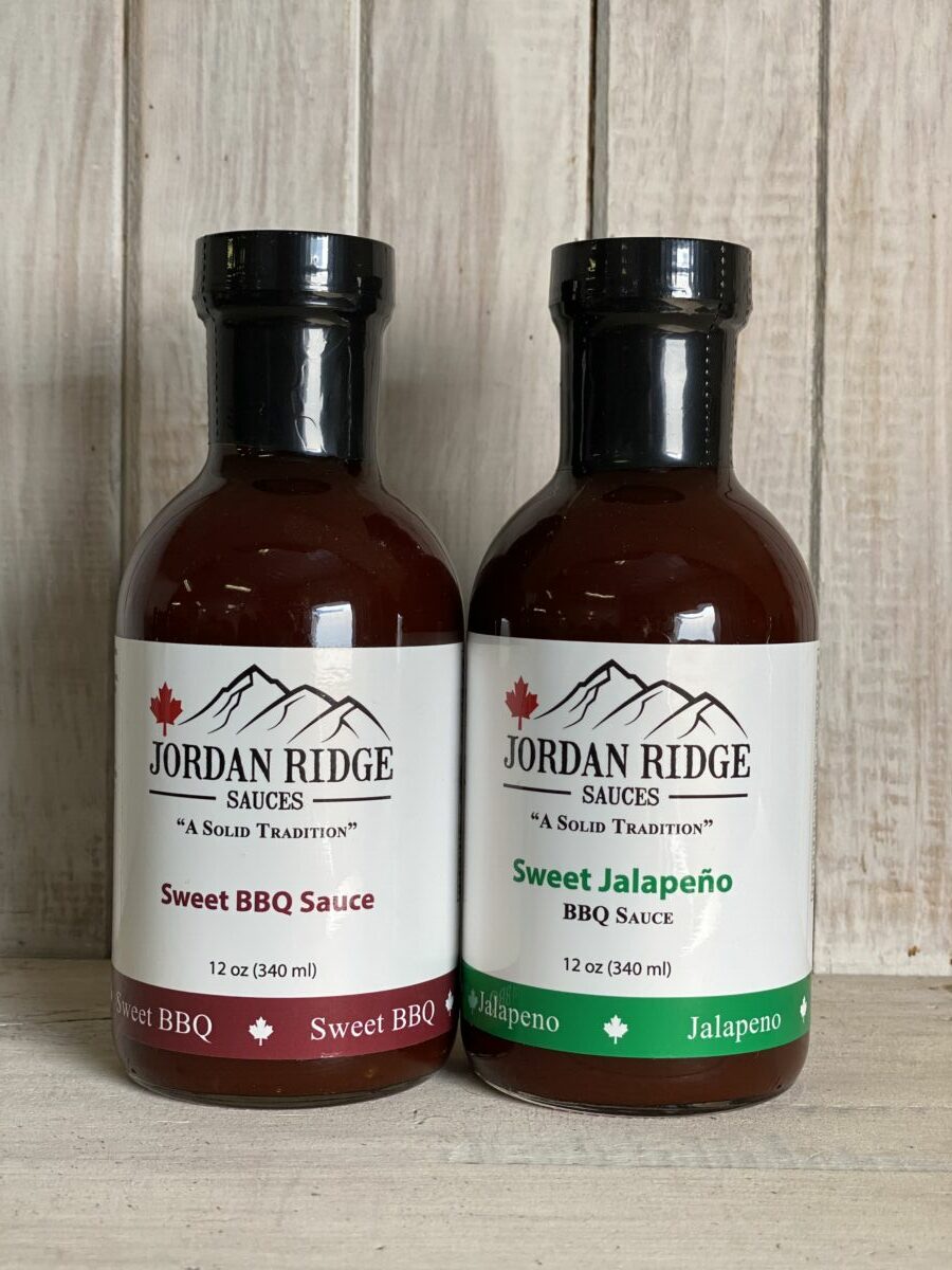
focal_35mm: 52
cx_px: 476
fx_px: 1907
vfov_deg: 36.8
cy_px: 635
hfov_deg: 28.0
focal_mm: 6
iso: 64
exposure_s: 1/120
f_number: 2
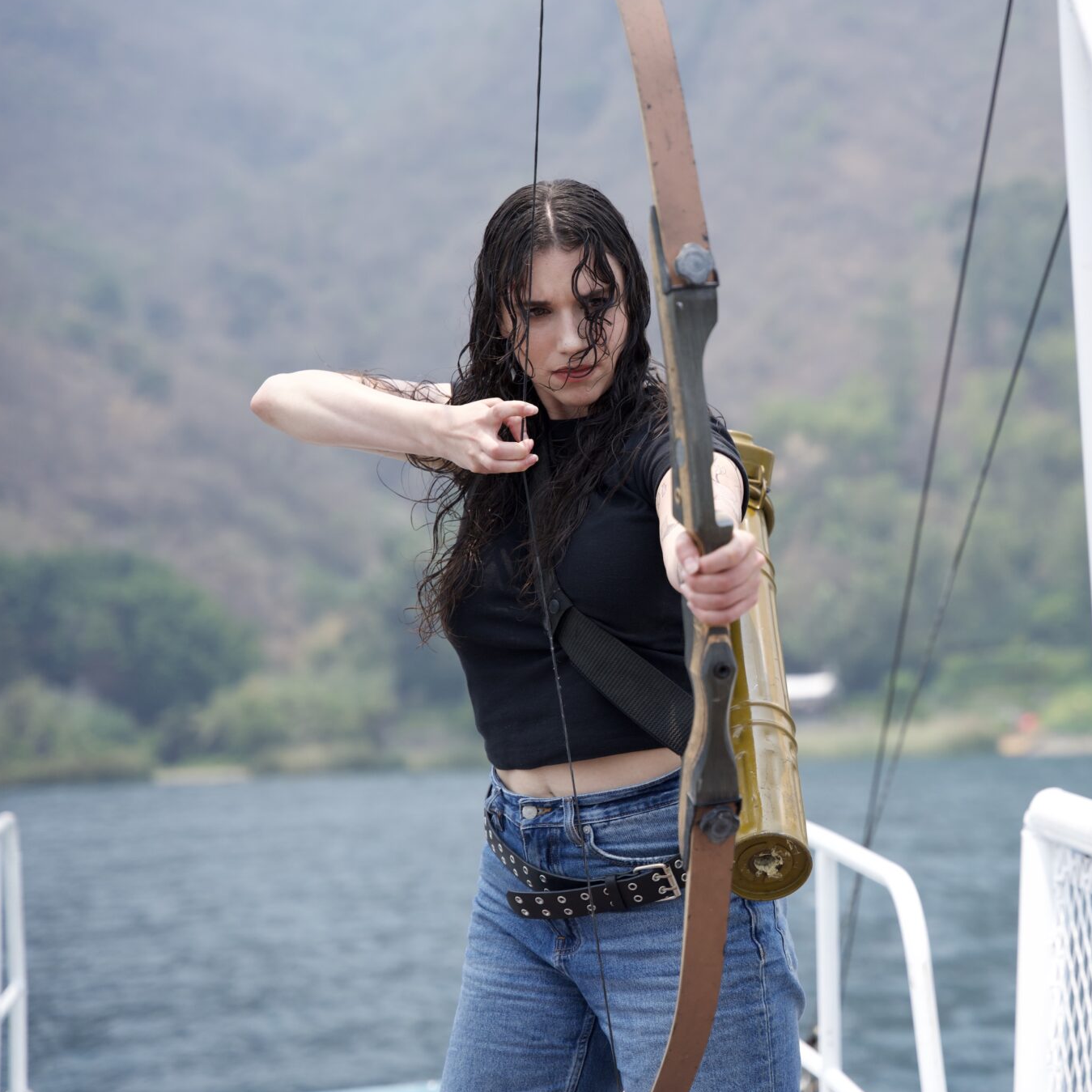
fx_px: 2897
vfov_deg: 21.3
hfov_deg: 21.2
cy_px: 546
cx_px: 785
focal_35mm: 81
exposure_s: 1/5000
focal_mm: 62.9
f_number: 2.8
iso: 500
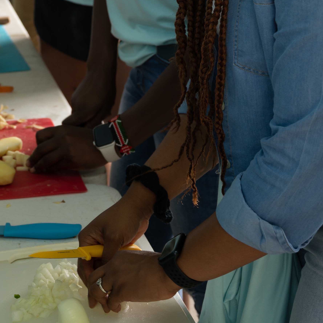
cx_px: 107
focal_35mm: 127
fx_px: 1341
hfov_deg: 13.7
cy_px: -167
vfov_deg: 13.0
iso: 100
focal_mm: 44
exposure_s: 1/60
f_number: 4.5
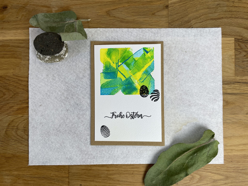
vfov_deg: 53.1
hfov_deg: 67.3
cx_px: 124
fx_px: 186
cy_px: 93
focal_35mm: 26
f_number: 1.6
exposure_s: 1/118
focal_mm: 4.2
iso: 32
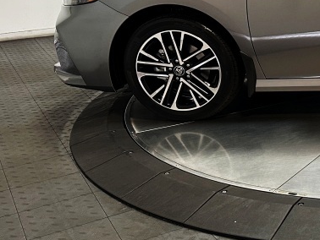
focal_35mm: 65
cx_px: 433
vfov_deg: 22.5
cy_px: 83
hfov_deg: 25.1
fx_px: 601
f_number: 1.78
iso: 320
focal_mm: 6.86
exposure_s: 1/60
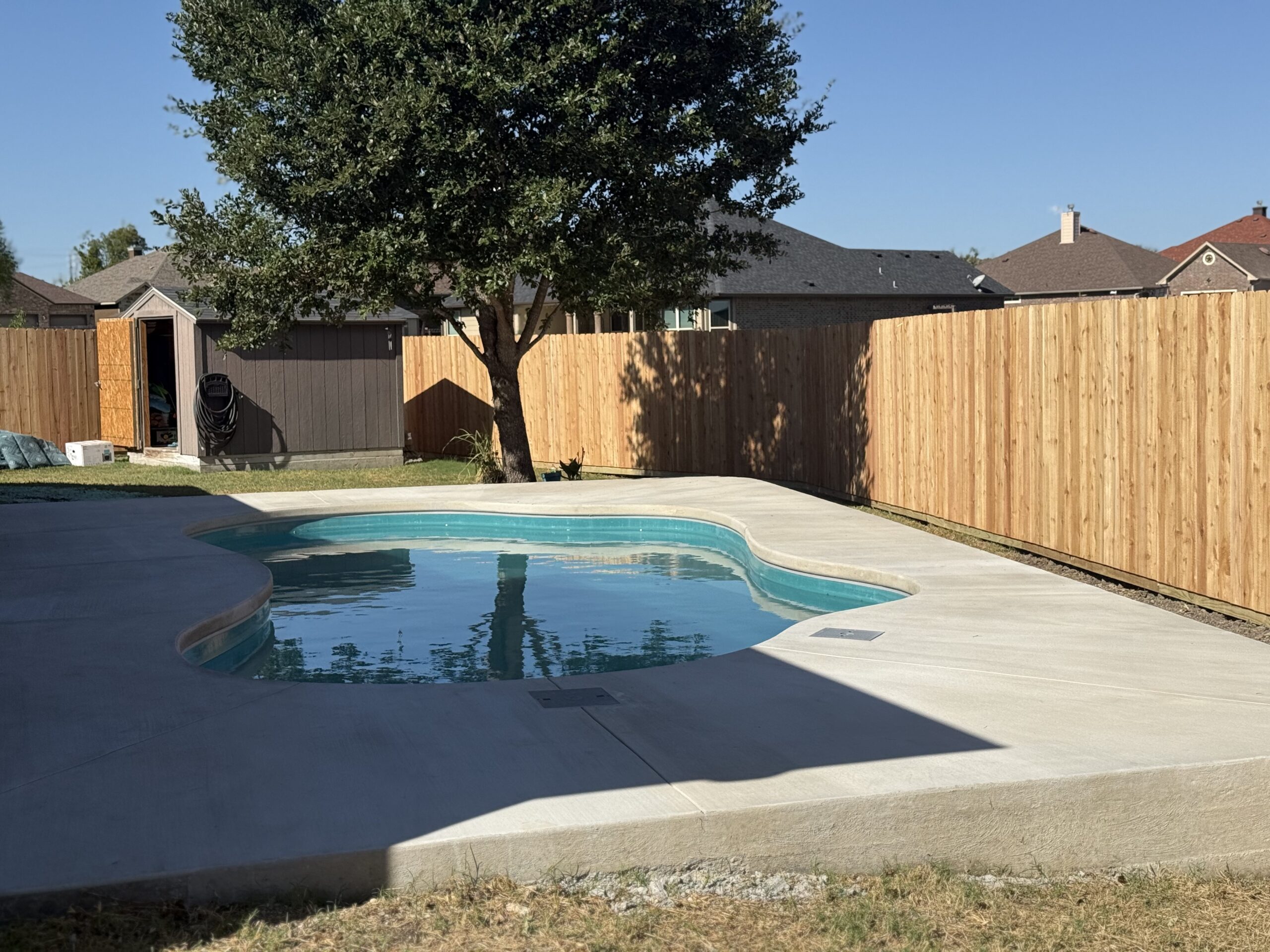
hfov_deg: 39.7
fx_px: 1761
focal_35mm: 48
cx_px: 635
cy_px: 476
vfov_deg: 30.3
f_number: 1.78
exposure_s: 1/8772
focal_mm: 6.76
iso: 100
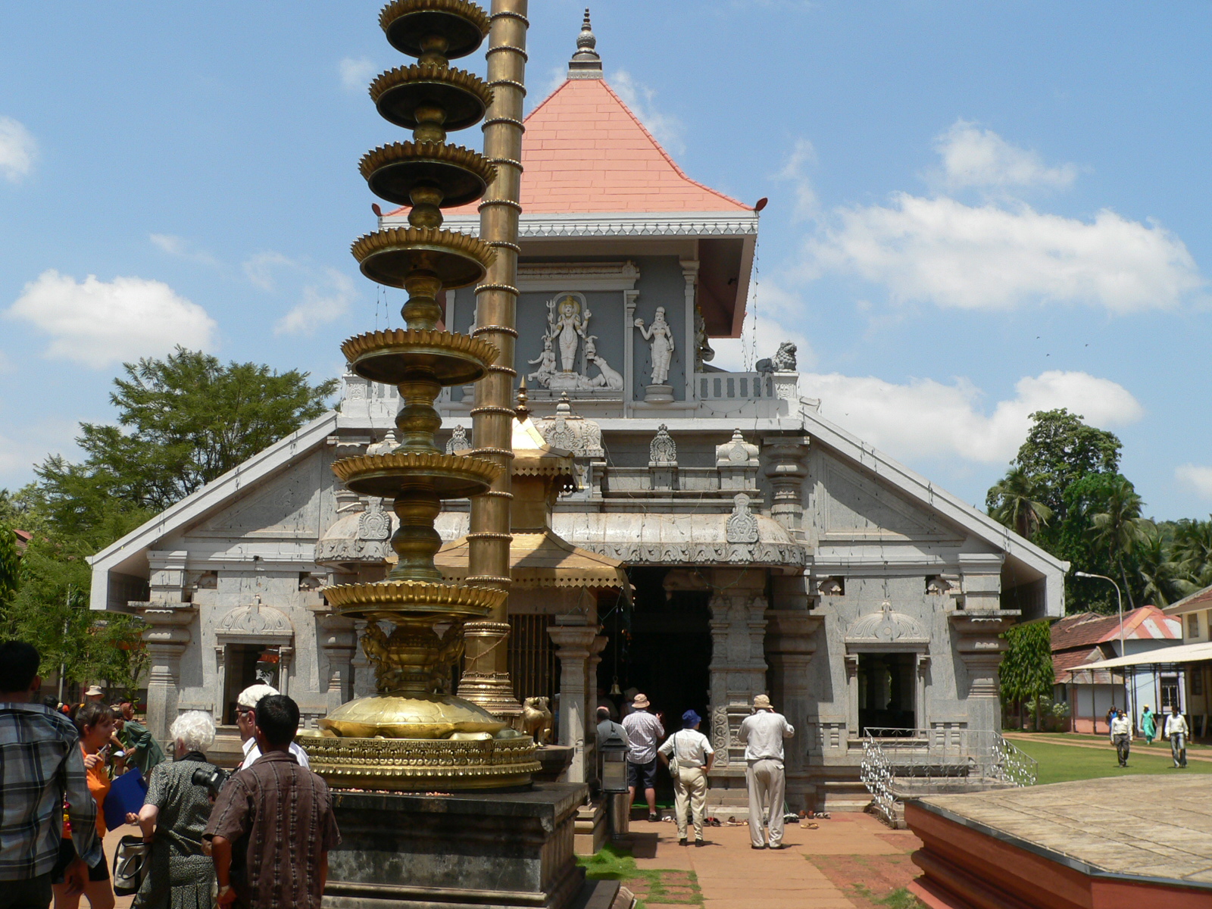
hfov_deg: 51.4
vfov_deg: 39.7
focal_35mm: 36
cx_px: 606
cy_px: 454
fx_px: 1260
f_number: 4.6
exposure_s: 1/500
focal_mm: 6
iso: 80
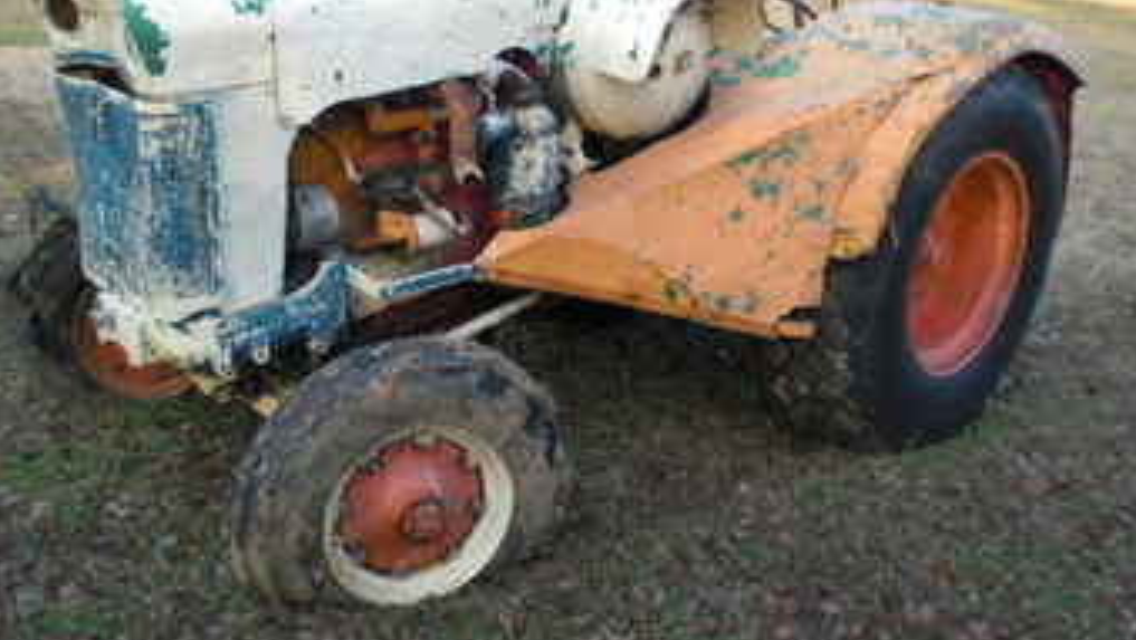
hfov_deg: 48.3
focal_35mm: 42
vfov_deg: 28.3
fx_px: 1266
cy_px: 241
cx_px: 566
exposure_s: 1/125
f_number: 3.1
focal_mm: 6.3
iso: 100
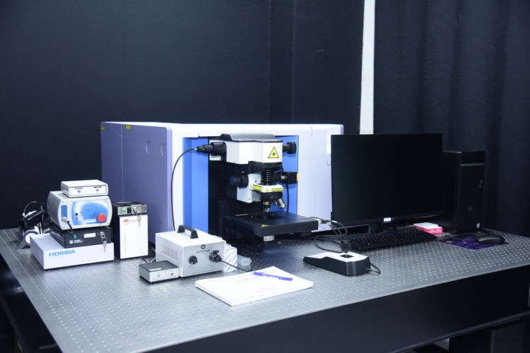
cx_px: 265
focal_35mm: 38
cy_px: 176
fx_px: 559
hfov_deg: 50.7
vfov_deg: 35.1
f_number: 4
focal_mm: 38
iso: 2000
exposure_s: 1/100
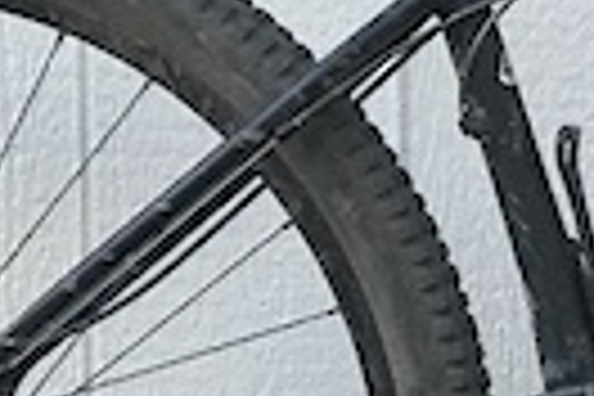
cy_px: 302
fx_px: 5923
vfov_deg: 3.8
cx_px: 904
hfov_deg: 5.7
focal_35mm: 359
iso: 64
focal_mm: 6.6
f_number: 2.8
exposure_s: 1/60
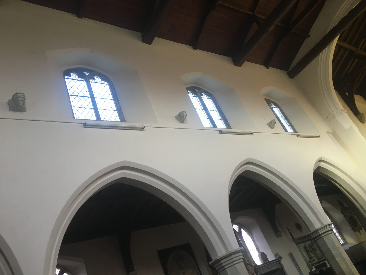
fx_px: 307
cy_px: 138
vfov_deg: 48.2
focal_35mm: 29
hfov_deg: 61.7
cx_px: 183
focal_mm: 4.15
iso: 64
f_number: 2.2
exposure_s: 1/33
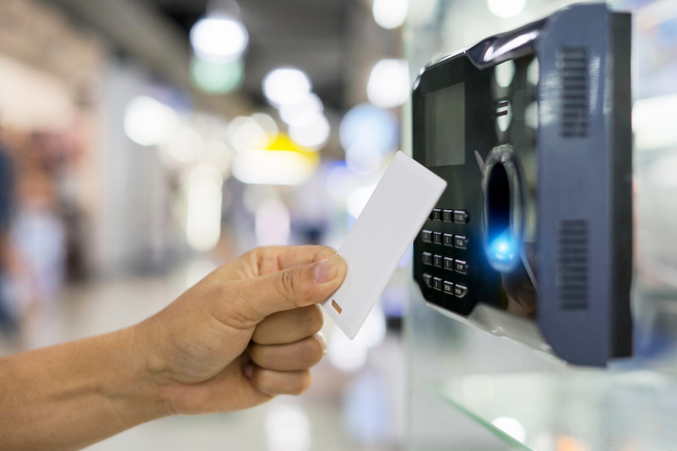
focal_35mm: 50
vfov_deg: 27.0
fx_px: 940
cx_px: 338
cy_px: 226
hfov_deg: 39.6
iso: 320
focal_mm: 50
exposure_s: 1/80
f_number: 2.8
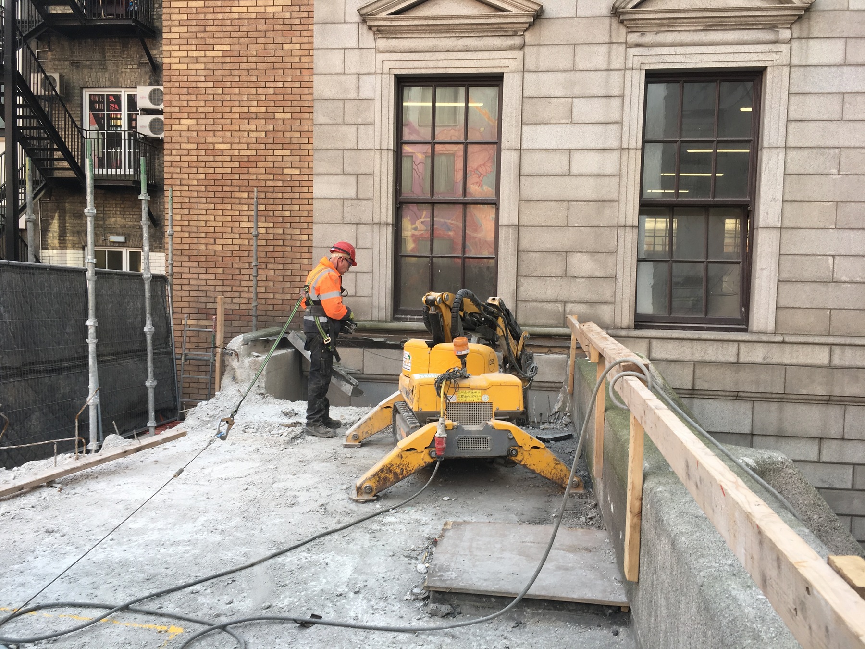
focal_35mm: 29
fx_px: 725
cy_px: 324
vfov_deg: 48.2
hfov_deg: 61.7
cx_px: 432
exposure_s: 1/141
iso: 25
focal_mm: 4.15
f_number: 2.2
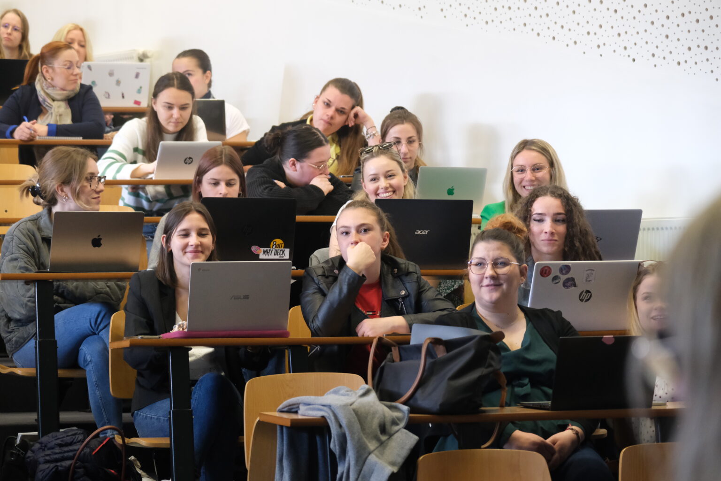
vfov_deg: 11.4
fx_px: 2403
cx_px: 360
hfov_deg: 17.1
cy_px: 240
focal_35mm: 120
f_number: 4
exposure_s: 1/100
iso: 3200
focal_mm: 80
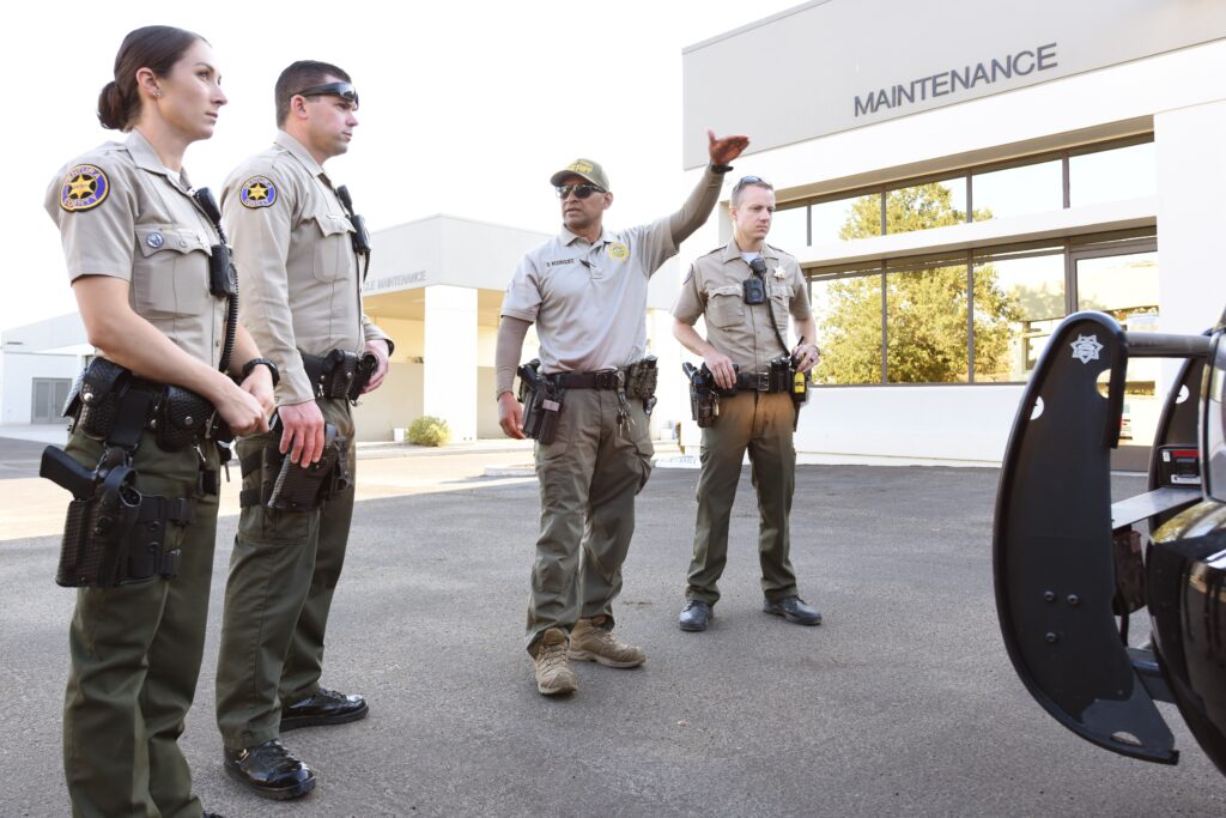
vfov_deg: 53.1
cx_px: 613
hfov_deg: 73.7
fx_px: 817
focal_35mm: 24
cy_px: 409
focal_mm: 24
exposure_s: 1/160
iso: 500
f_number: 5.6
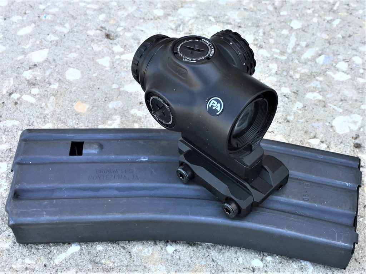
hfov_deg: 61.7
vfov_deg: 48.2
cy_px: 137
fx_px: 307
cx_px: 183
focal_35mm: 29
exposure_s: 1/126
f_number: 2.2
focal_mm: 4.15
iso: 25
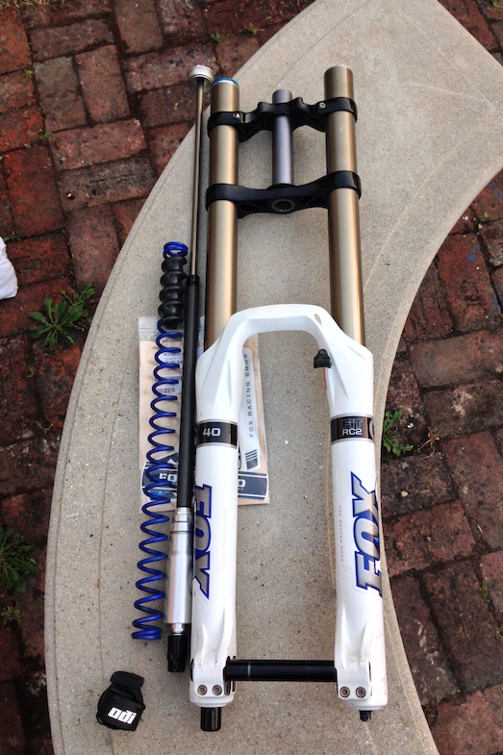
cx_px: 268
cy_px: 379
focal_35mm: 35
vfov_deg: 54.4
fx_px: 734
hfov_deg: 37.8
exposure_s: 1/30
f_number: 2.4
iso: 64
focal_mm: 4.12
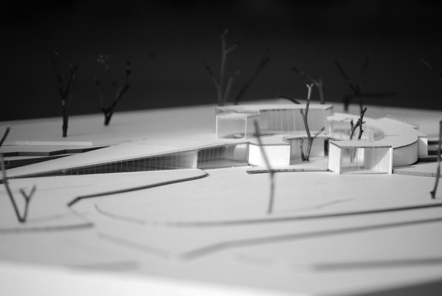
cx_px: 221
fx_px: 2950
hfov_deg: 8.6
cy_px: 148
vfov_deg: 5.7
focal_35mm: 240
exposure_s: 1/2500
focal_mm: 160
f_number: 6.3
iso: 800
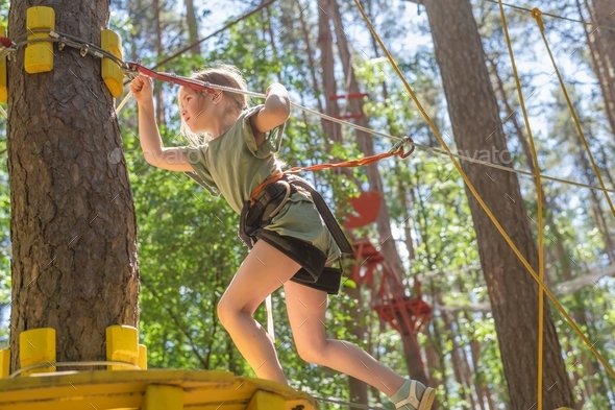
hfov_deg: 39.6
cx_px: 308
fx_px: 854
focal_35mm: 50
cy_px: 205
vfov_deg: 27.0
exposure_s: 1/500
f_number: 3.5
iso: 250
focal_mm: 50
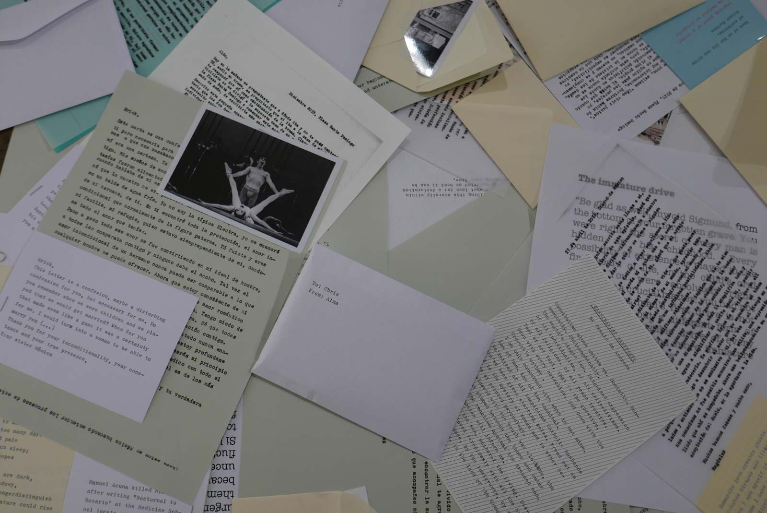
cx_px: 384
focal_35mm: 24
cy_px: 256
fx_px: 512
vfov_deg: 53.2
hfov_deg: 73.7
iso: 200
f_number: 1.7
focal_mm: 10.9
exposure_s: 1/100
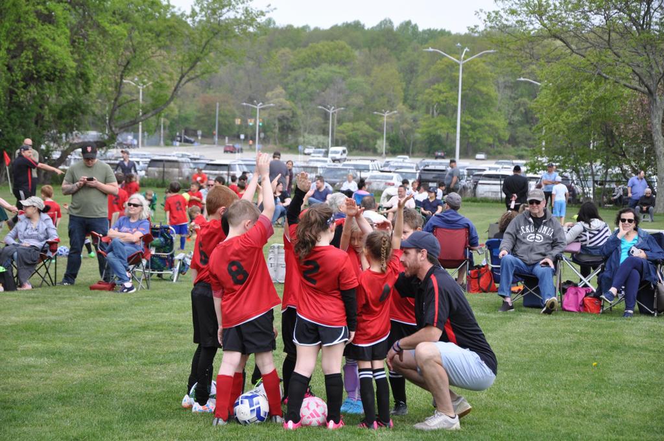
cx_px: 332
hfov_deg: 16.1
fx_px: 2349
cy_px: 220
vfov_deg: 10.7
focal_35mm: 128
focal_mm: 85
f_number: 5.6
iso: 280
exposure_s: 1/500
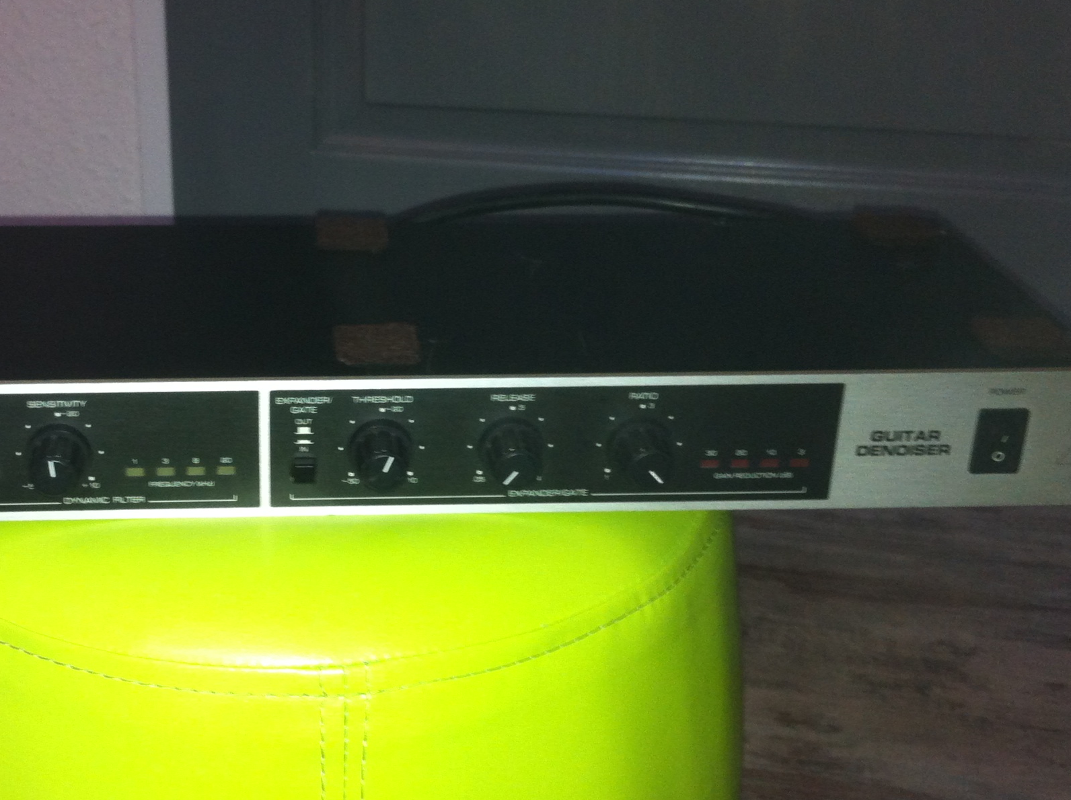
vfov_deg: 25.6
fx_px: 1761
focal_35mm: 57
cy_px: 398
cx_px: 333
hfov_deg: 33.4
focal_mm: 3.85
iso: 100
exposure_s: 1/15
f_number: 2.8
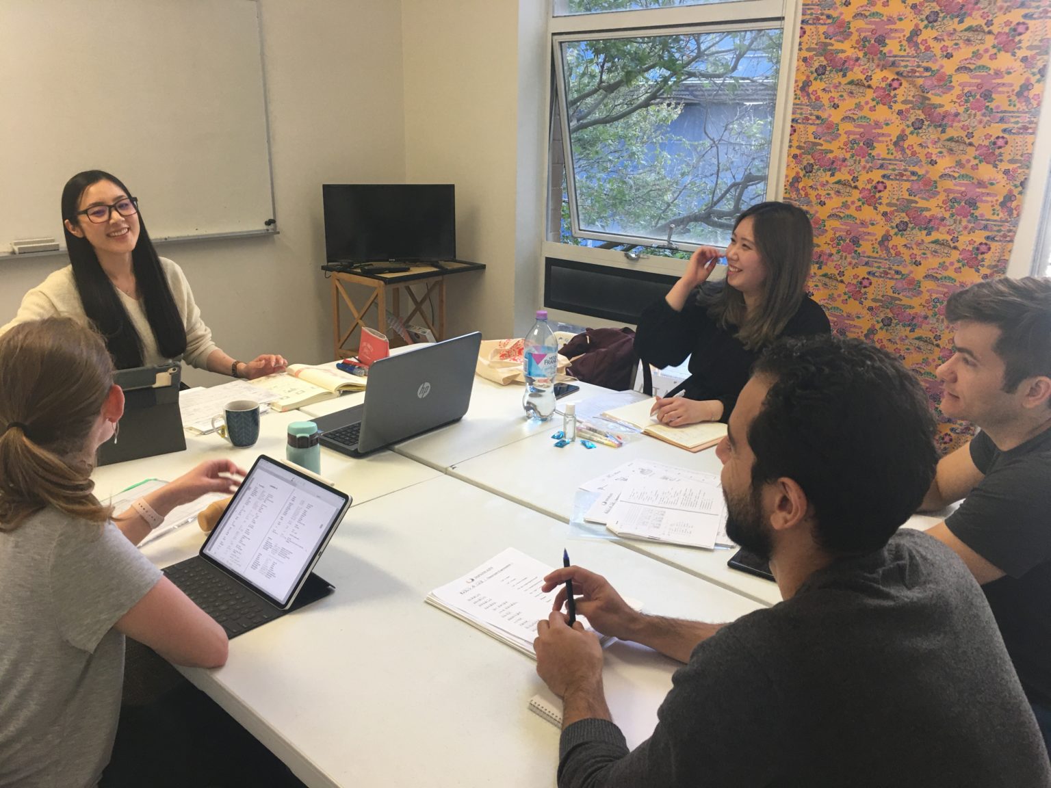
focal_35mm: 29
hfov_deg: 61.7
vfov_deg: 48.2
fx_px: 880
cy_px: 394
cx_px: 526
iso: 50
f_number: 2.2
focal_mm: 4.15
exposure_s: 1/33
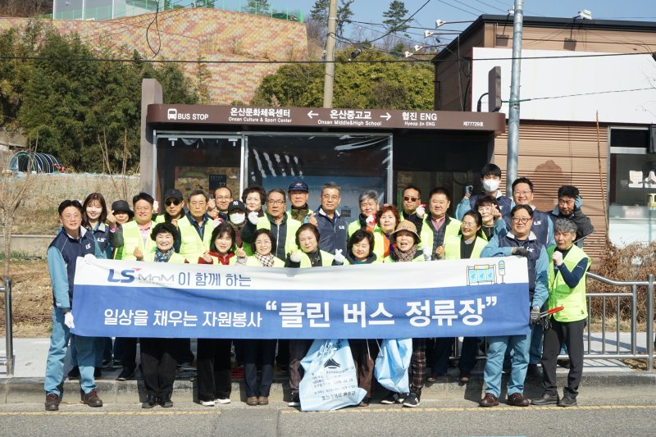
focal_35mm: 53
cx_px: 328
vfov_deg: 25.5
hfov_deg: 37.5
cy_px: 218
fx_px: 966
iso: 1000
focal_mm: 53
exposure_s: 1/1000
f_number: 13
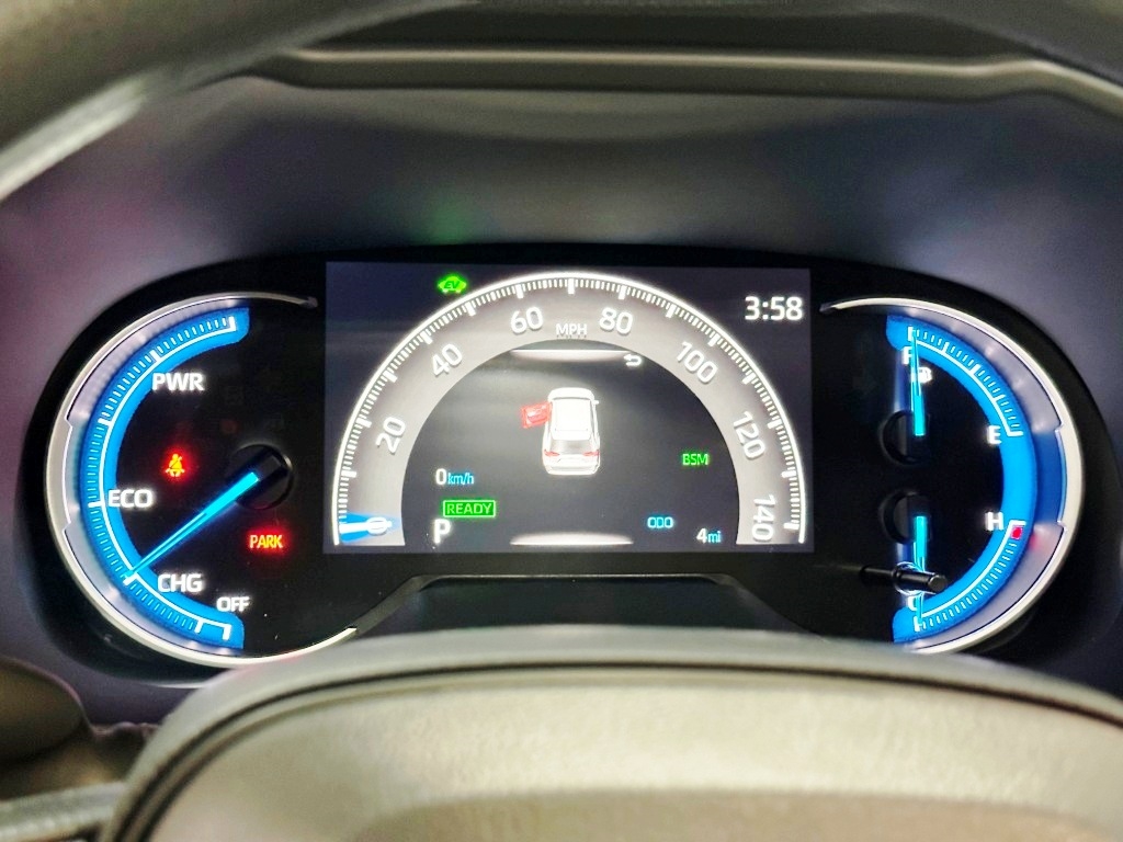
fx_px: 1557
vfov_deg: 30.3
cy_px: 421
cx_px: 562
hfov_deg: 39.7
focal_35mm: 48
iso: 500
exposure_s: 1/28
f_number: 1.78
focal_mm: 6.86
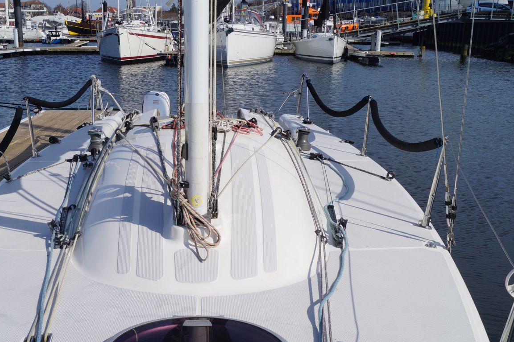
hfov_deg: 43.4
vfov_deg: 29.0
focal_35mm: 45
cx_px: 203
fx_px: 642
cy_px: 284
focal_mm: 18
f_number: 10
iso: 100
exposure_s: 1/400
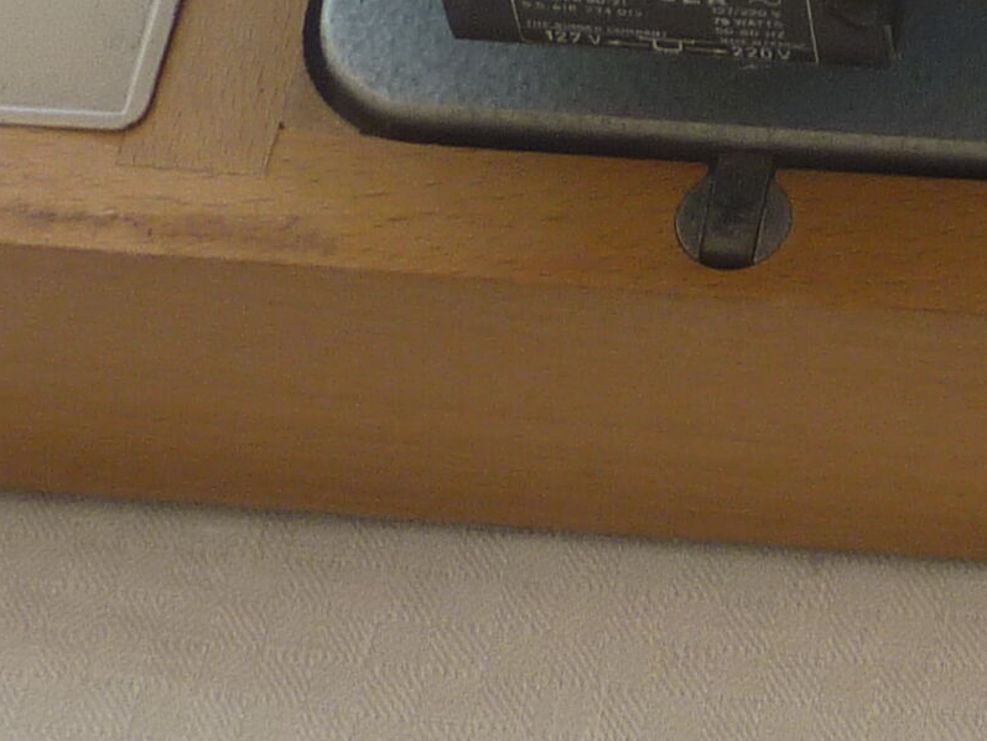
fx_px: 4306
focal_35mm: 151
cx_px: 1460
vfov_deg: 9.4
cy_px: -597
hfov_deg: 12.5
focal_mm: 5.5
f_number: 2.8
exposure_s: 1/80
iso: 80
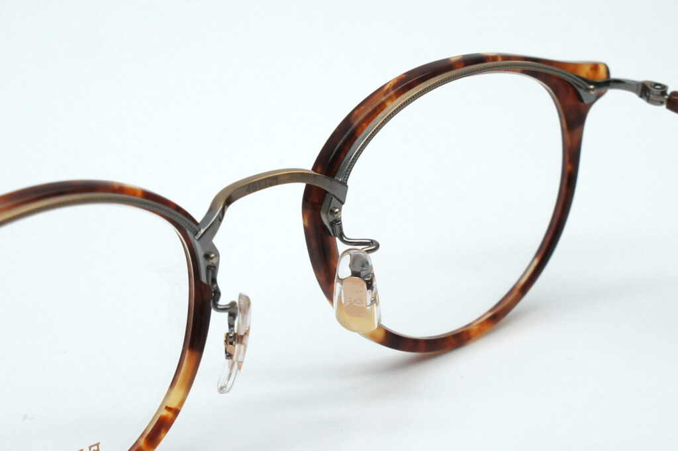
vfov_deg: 19.7
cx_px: 339
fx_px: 1298
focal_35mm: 69
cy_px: 226
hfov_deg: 29.3
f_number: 7.1
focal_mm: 23
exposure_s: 1/200
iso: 200
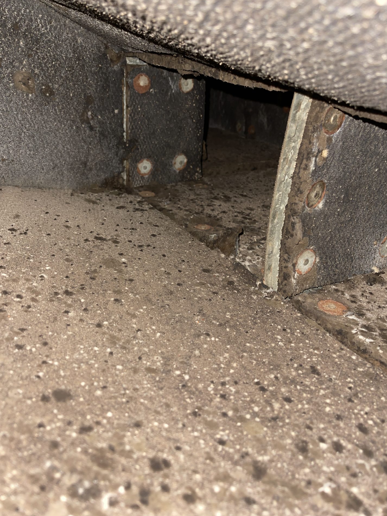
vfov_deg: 63.4
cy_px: 253
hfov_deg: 49.7
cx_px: 187
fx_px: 417
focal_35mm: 28
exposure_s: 1/4
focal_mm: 5.1
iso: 32
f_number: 1.6
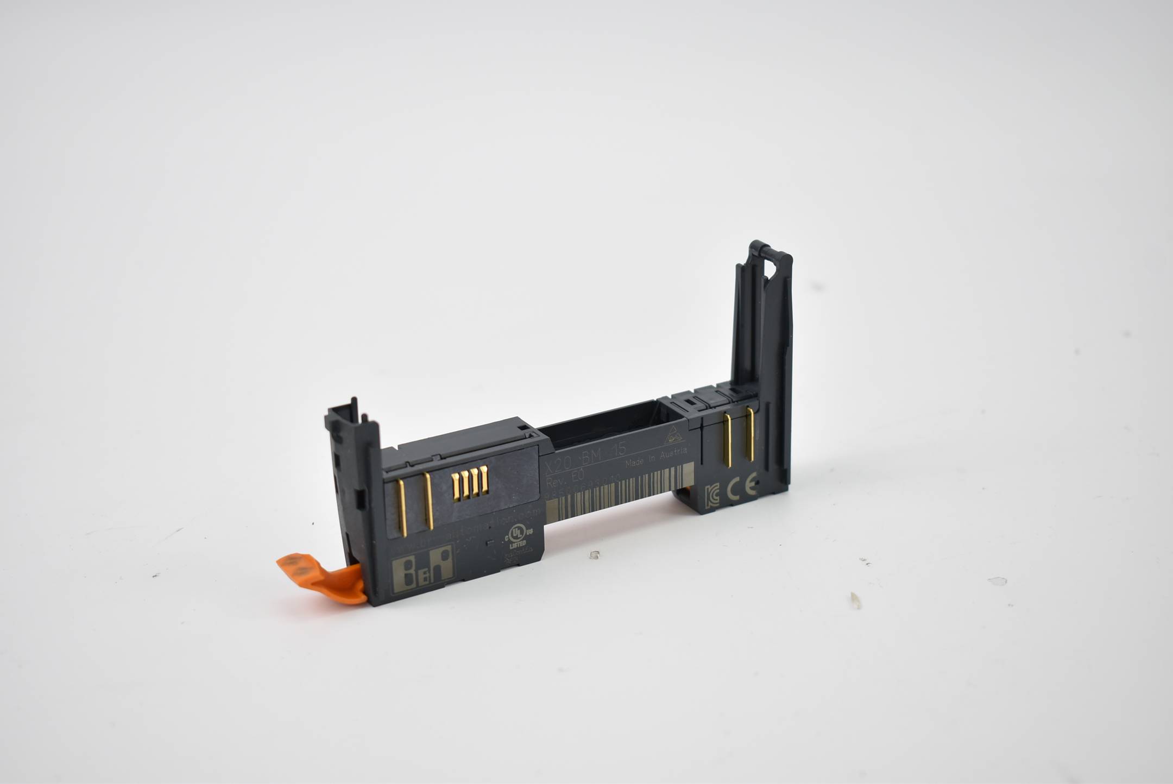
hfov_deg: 29.8
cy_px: 392
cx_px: 586
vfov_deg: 20.2
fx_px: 2201
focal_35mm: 68
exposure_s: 1/80
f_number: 5
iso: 220
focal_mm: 45
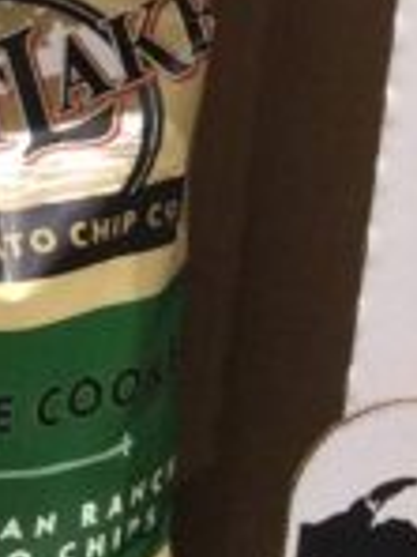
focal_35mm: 201
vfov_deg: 8.9
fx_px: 3228
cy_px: -809
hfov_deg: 6.5
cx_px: -1011
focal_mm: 4.15
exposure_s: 1/30
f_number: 2.2
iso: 125
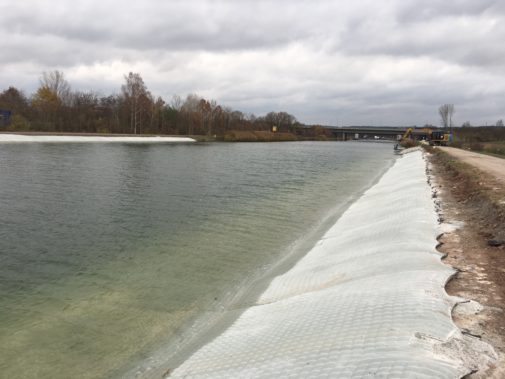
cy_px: 190
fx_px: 423
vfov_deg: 48.2
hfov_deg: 61.7
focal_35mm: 29
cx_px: 252
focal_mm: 4.15
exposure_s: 1/345
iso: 25
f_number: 2.2
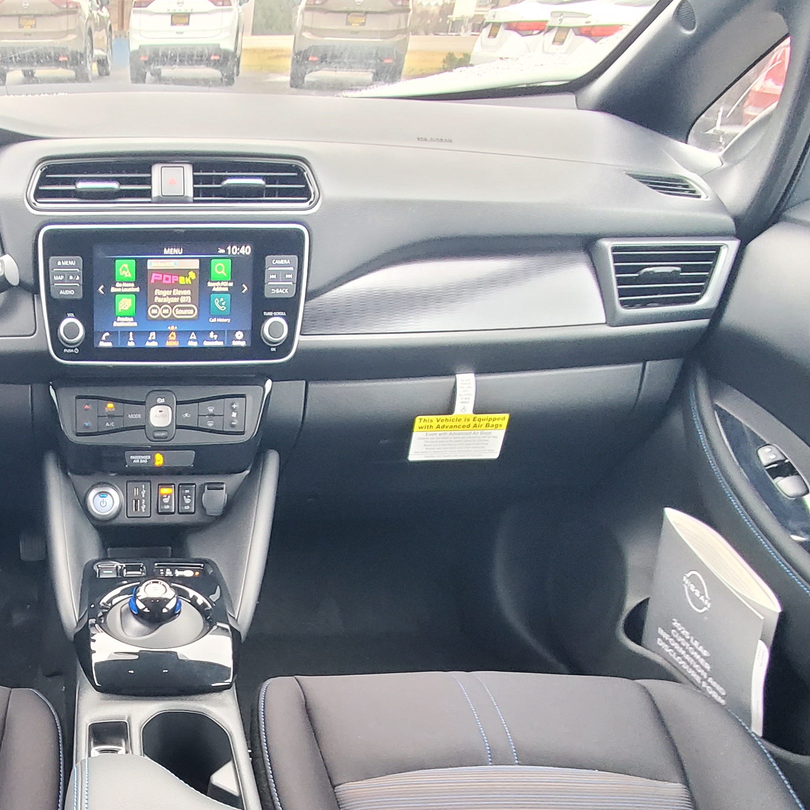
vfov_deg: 49.4
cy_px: 697
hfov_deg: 49.8
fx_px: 794
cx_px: 129
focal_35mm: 30
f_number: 2.2
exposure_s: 1/31
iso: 400
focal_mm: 1.8
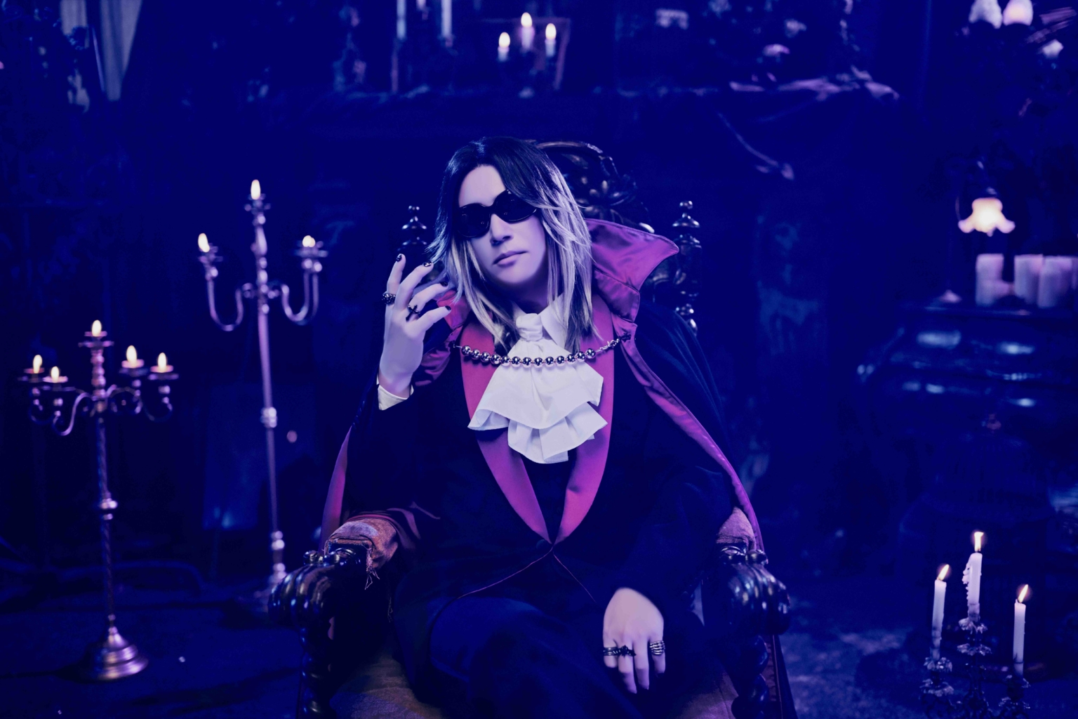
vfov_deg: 37.9
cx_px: 539
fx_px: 1048
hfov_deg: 54.4
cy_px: 360
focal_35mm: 35
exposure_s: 1/500
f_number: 1.3
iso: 500
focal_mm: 35
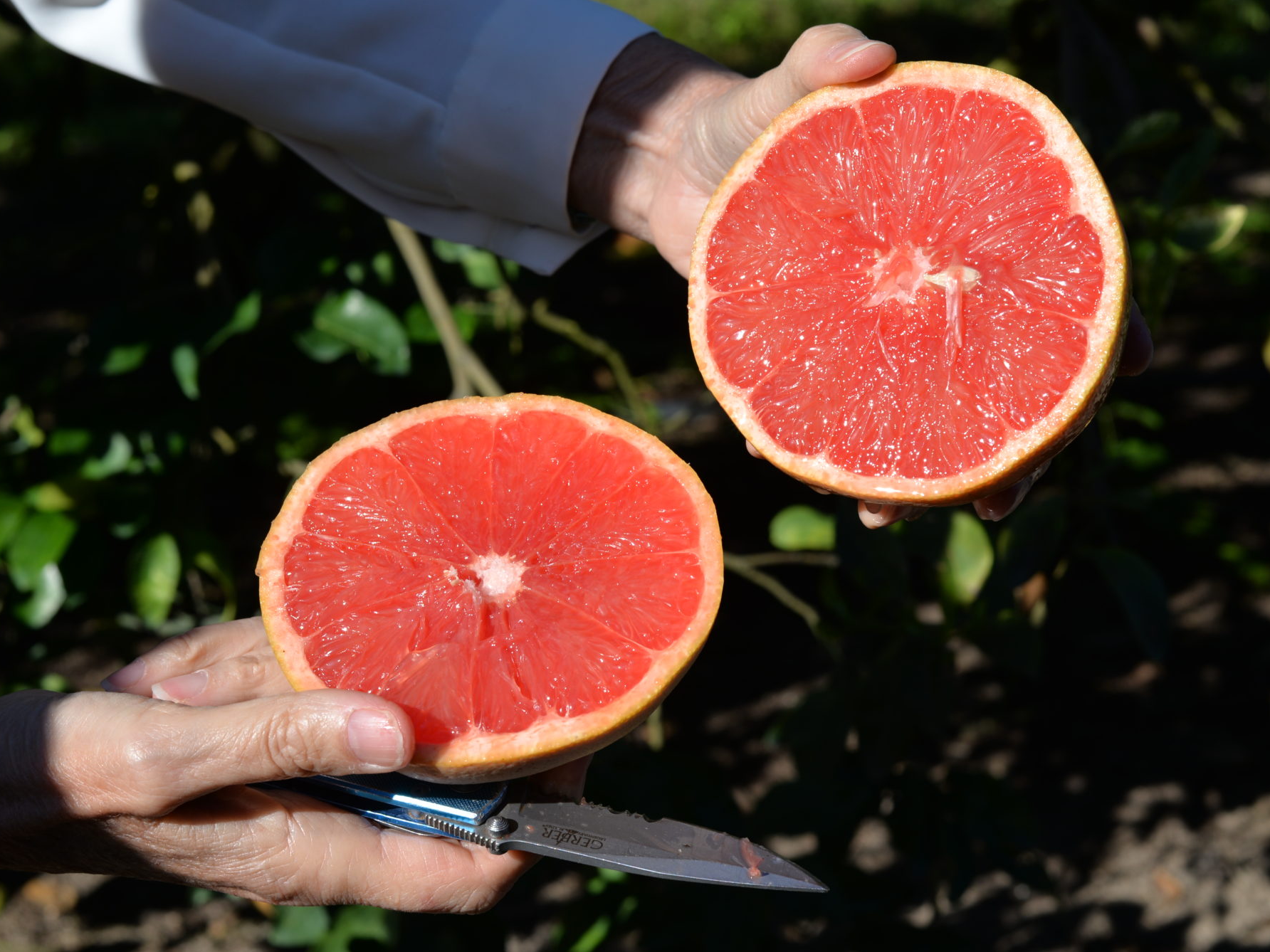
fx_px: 2531
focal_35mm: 69
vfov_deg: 21.3
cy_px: 414
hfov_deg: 28.2
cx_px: 651
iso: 100
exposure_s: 1/320
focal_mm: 50
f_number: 9
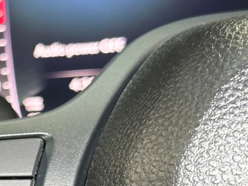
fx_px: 932
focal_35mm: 130
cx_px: -60
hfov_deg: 14.6
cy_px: 214
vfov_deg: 11.2
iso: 320
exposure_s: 1/40
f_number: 1.78
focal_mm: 6.86
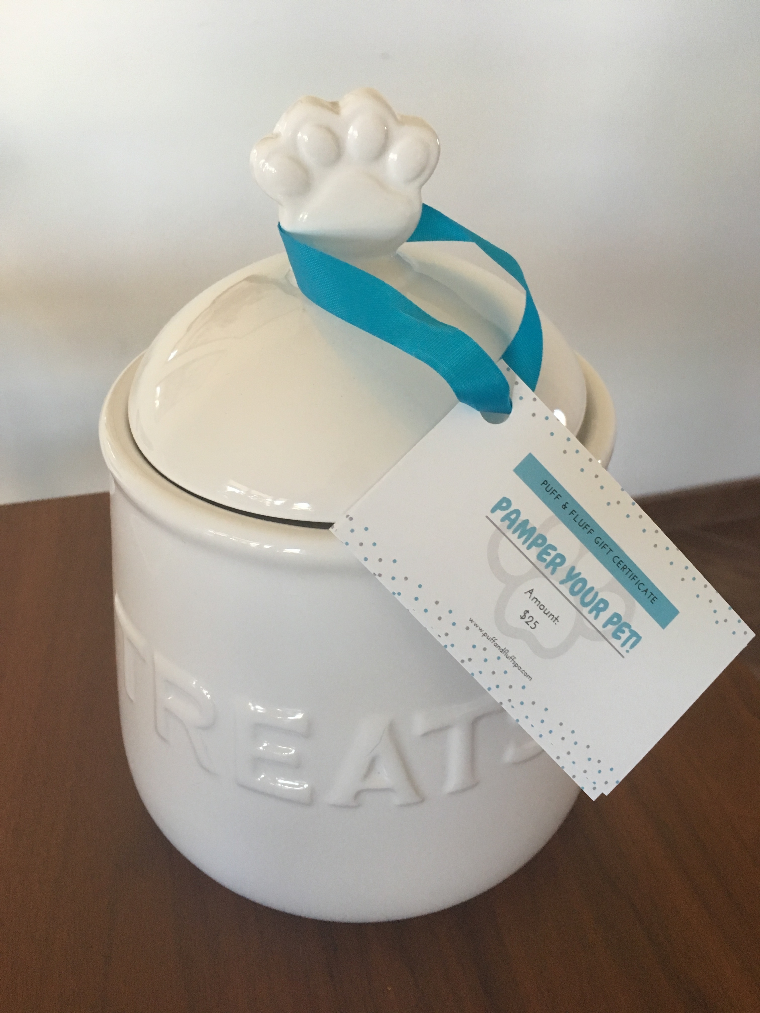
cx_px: 380
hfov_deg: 48.2
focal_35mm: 29
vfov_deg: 61.7
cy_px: 506
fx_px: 849
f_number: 2.2
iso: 125
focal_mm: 4.15
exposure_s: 1/30
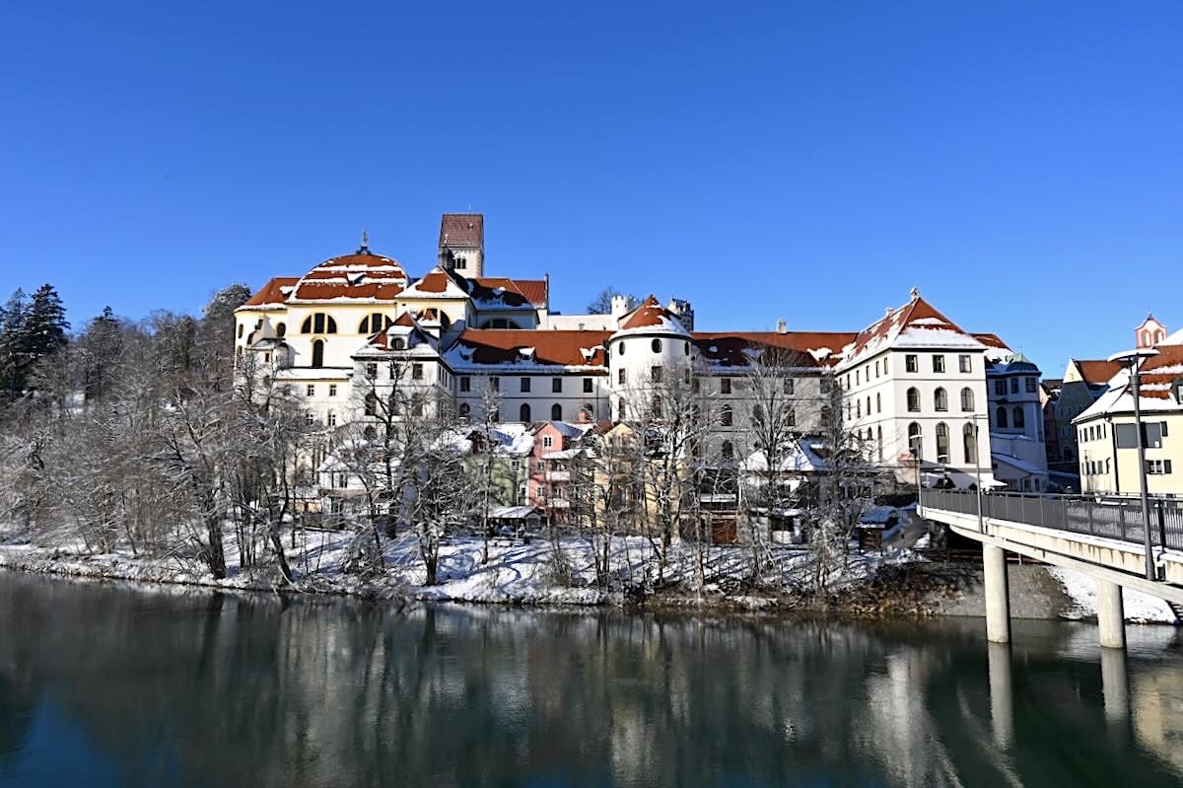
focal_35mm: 24
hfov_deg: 73.8
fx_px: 788
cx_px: 592
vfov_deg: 53.1
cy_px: 394
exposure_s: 1/500
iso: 400
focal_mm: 24
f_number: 11
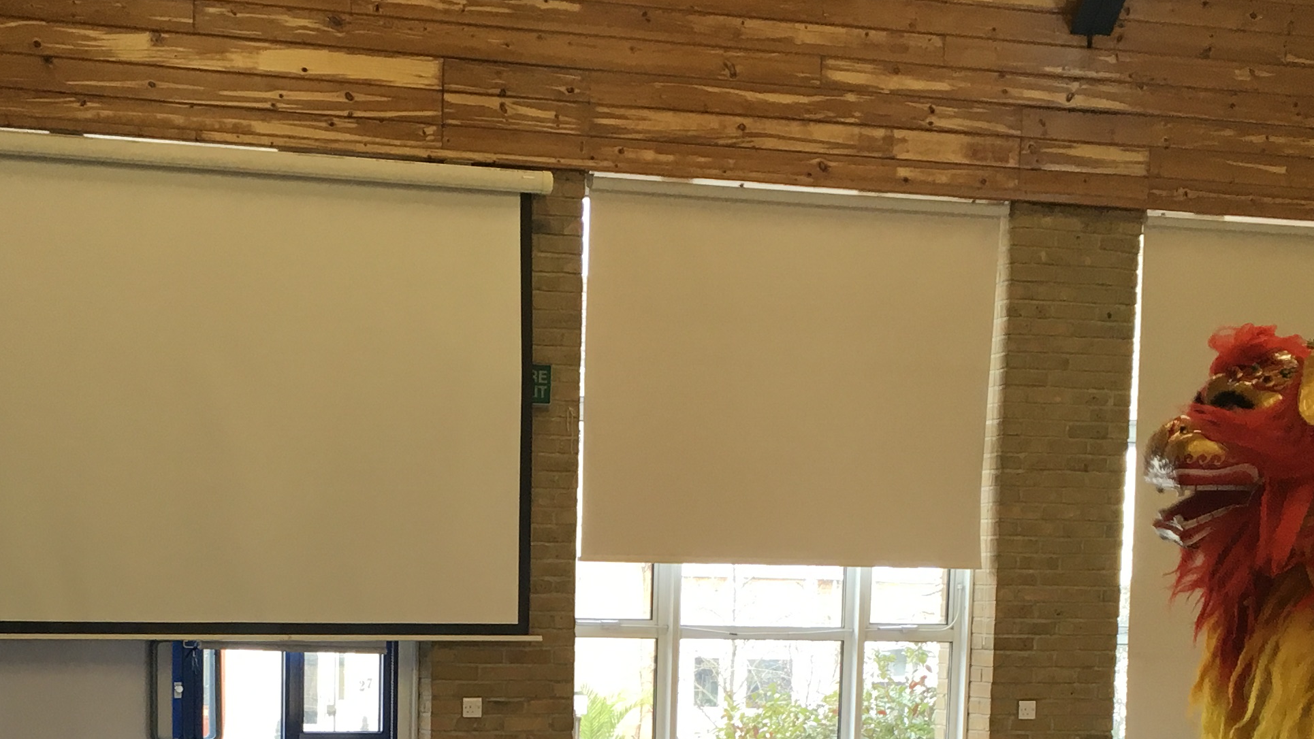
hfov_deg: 31.8
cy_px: 896
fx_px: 2300
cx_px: 507
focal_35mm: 66
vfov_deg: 17.4
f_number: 2.2
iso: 25
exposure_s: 1/33
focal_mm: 4.15
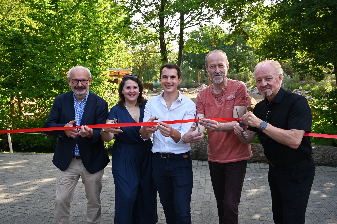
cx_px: 168
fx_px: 271
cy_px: 112
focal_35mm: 29
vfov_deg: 44.9
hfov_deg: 63.7
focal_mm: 29
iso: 400
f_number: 9
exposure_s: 1/160
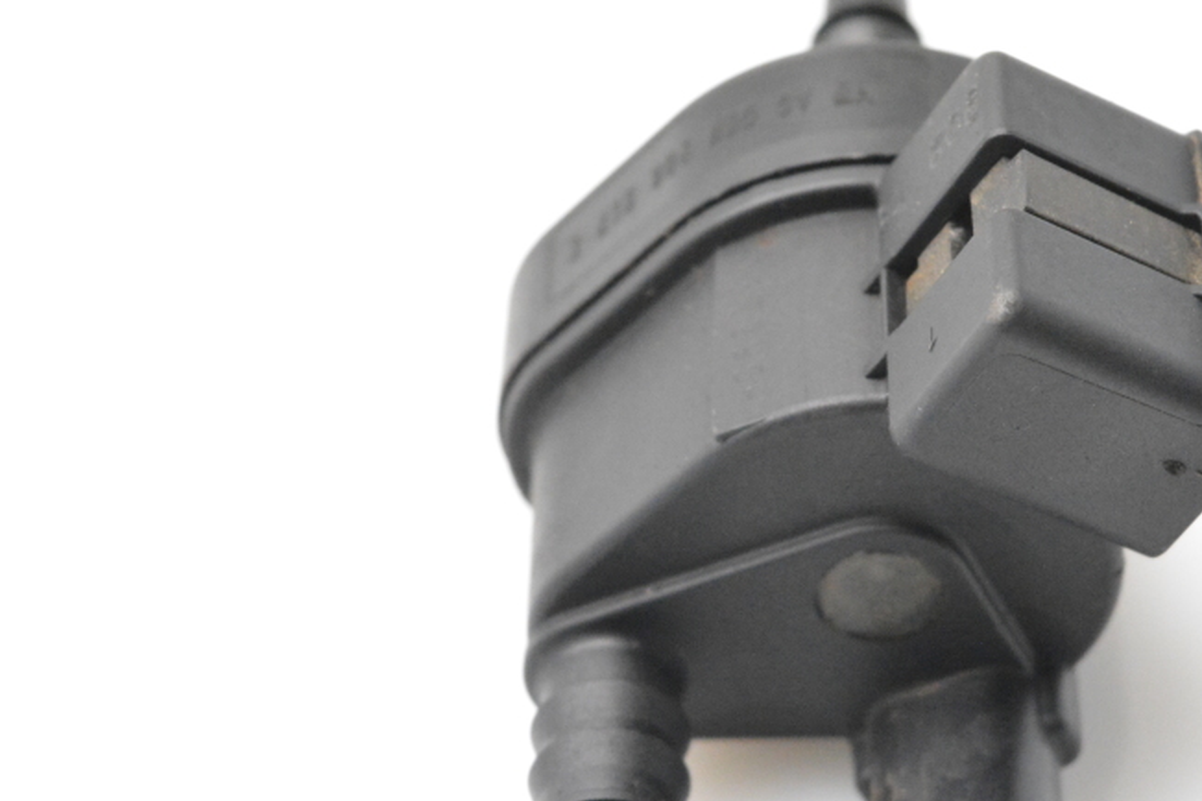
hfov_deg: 15.8
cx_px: 768
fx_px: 4333
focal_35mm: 130
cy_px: 484
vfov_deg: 10.6
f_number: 9
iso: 6400
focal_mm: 55
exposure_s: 1/320
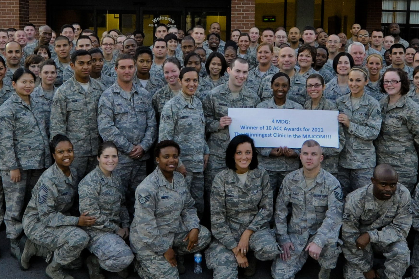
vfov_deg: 38.8
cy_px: 124
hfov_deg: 55.8
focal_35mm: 34
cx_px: 226
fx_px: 395
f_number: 16
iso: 4000
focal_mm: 14
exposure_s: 1/50
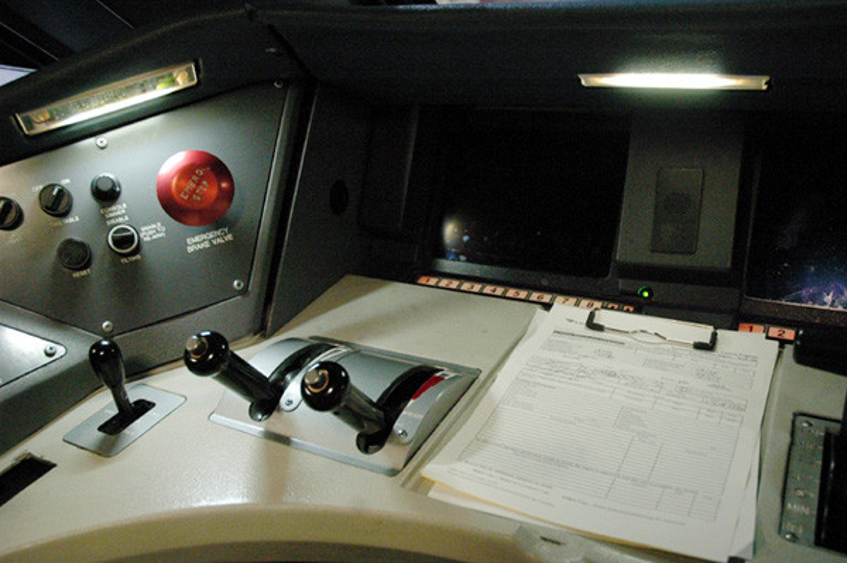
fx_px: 776
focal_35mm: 33
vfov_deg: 39.9
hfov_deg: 57.3
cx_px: 424
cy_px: 282
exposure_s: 1/40
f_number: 3.8
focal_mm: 22
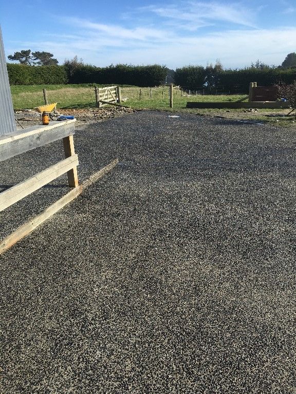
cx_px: 148
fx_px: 331
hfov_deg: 48.2
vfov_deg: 61.7
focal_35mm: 29
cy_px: 197
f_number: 2.2
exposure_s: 1/1166
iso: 25
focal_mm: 4.15
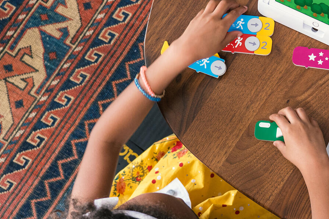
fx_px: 649
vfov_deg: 19.1
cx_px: 292
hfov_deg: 27.5
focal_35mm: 71
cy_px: 142
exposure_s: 1/60
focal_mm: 19
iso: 500
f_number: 2.8
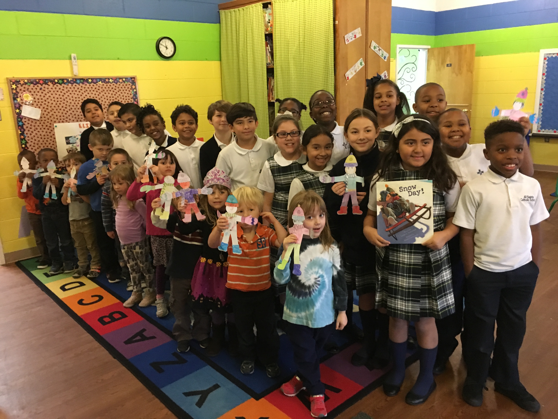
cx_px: 279
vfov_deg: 48.2
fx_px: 467
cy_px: 210
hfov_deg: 61.7
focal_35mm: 29
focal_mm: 4.15
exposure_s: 1/15
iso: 250
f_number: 2.2
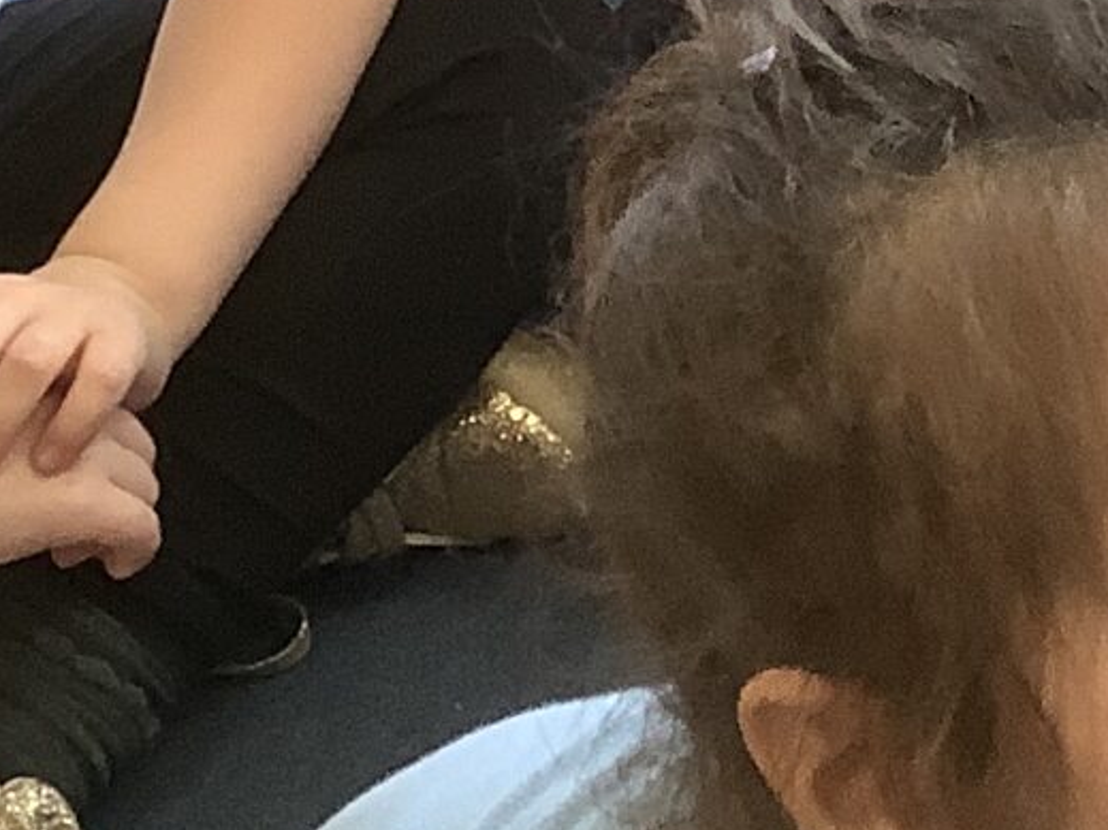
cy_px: -339
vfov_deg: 9.5
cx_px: 1620
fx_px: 4896
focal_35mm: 153
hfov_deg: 12.3
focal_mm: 3.3
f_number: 2.4
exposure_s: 1/60
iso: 125
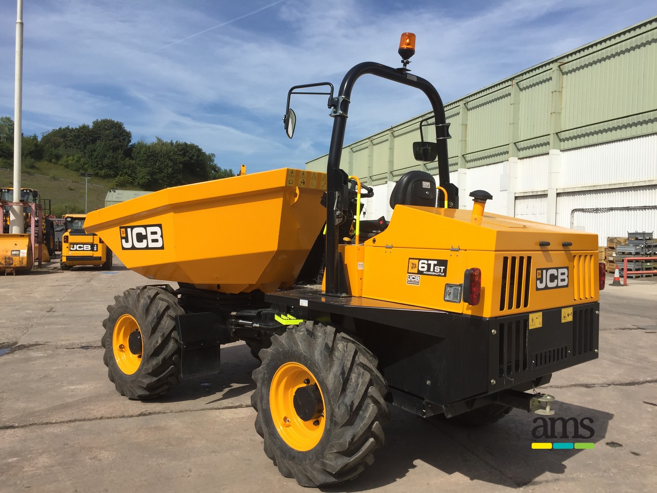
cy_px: 246
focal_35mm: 29
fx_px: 550
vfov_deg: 48.2
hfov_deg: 61.7
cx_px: 328
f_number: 2.2
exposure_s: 1/1883
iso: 32
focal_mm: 4.15
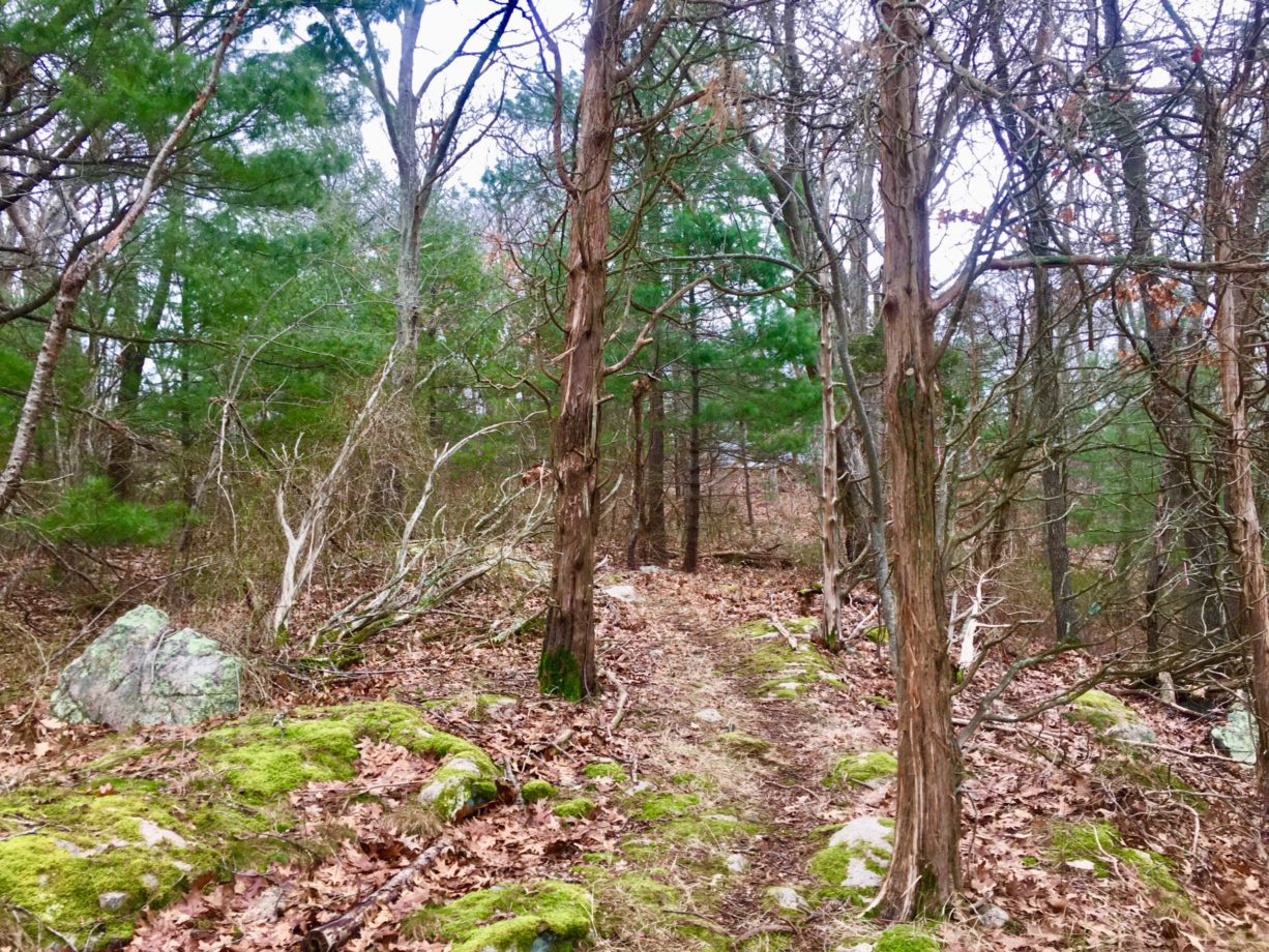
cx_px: 634
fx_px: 1063
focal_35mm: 29
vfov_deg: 48.2
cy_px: 476
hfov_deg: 61.6
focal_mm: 4.15
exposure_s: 1/120
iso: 40
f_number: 2.2
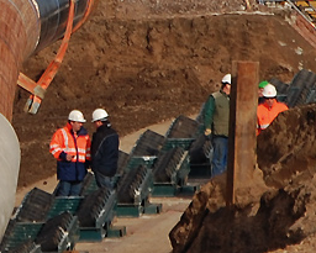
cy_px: -14
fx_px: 10282
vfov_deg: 1.4
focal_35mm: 1099
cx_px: -59
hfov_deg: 1.8
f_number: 7.1
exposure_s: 1/640
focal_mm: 200
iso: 200
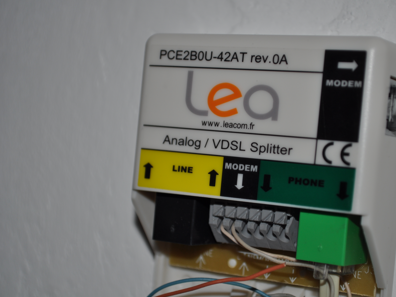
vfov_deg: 17.4
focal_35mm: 85
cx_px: 222
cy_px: 149
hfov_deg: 23.0
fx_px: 972
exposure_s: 1/60
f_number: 5.6
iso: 200
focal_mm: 52
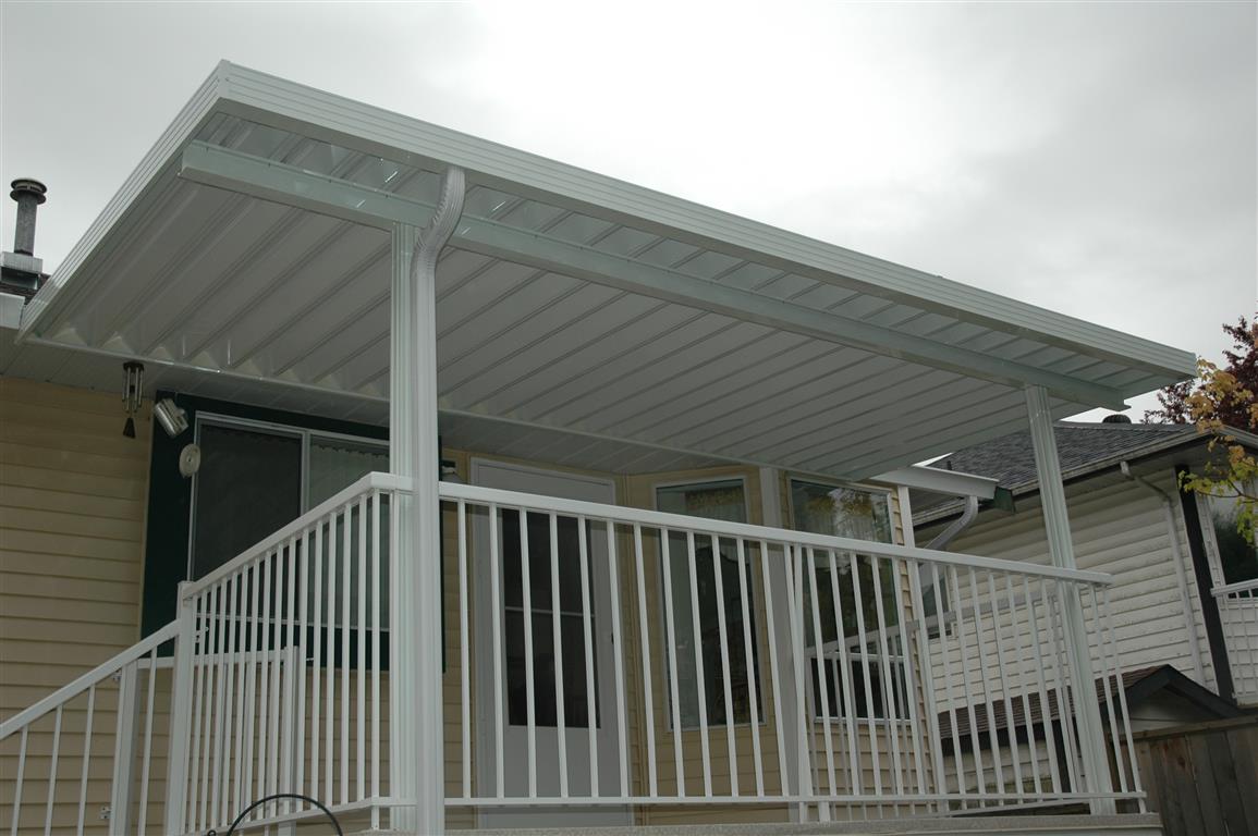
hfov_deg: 48.0
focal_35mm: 40
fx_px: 1414
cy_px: 418
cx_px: 629
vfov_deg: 33.0
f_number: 3.8
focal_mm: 27
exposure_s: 1/500
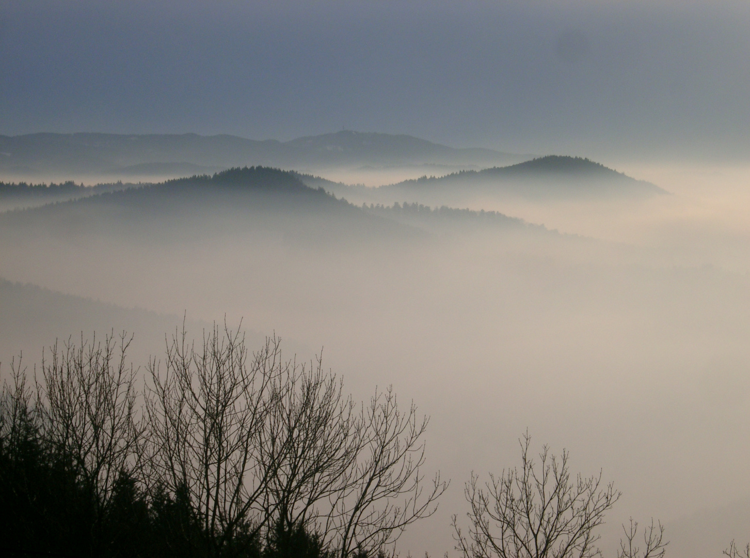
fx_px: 2419
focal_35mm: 112
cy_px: 279
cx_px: 375
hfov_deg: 17.6
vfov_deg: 13.1
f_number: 9.2
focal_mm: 22.8
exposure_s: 1/500
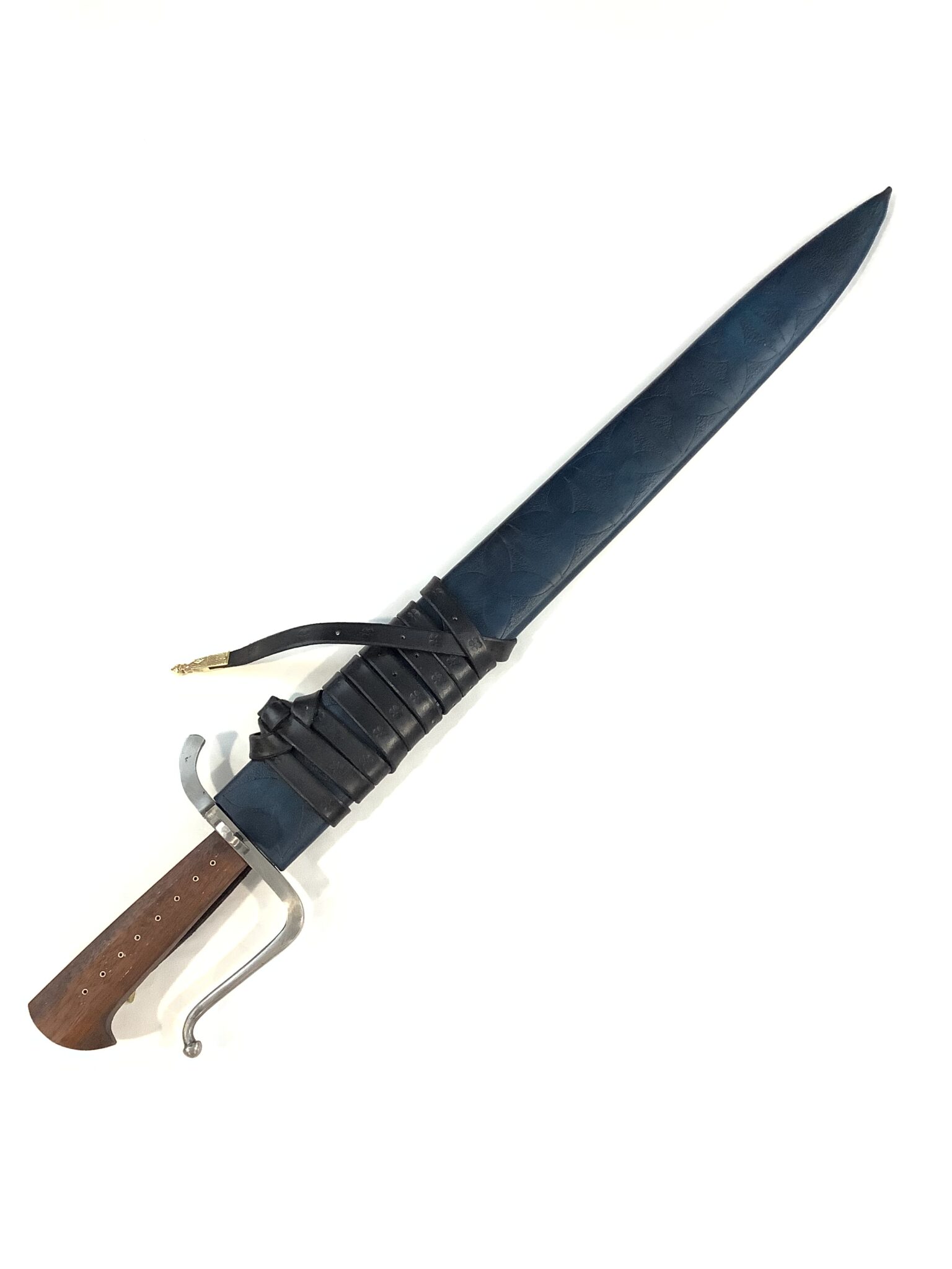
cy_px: 634
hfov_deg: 45.4
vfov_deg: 58.4
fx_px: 1137
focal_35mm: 31
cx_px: 476
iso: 250
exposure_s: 1/60
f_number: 2.4
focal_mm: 3.3
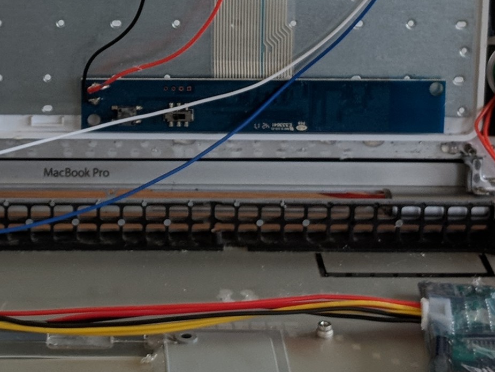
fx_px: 1673
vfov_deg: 12.6
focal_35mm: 117
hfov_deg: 16.7
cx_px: 88
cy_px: 31
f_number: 1.8
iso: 50
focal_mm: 4.44
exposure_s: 1/181
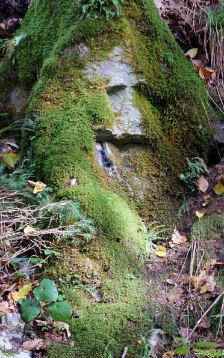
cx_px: 124
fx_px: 1506
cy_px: 126
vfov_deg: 13.6
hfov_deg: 8.5
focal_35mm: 154
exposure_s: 1/10
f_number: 6.7
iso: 400
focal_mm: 75
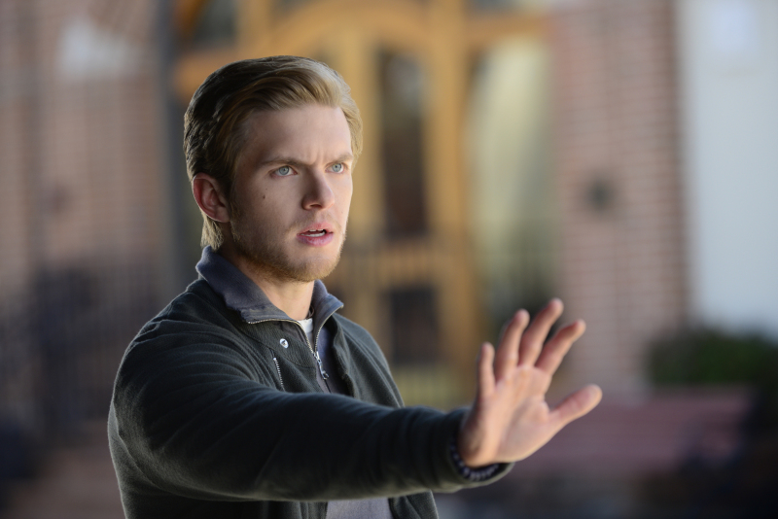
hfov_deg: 10.3
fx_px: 4324
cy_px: 260
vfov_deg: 6.9
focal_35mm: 200
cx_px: 389
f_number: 4
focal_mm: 200
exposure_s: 1/500
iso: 320
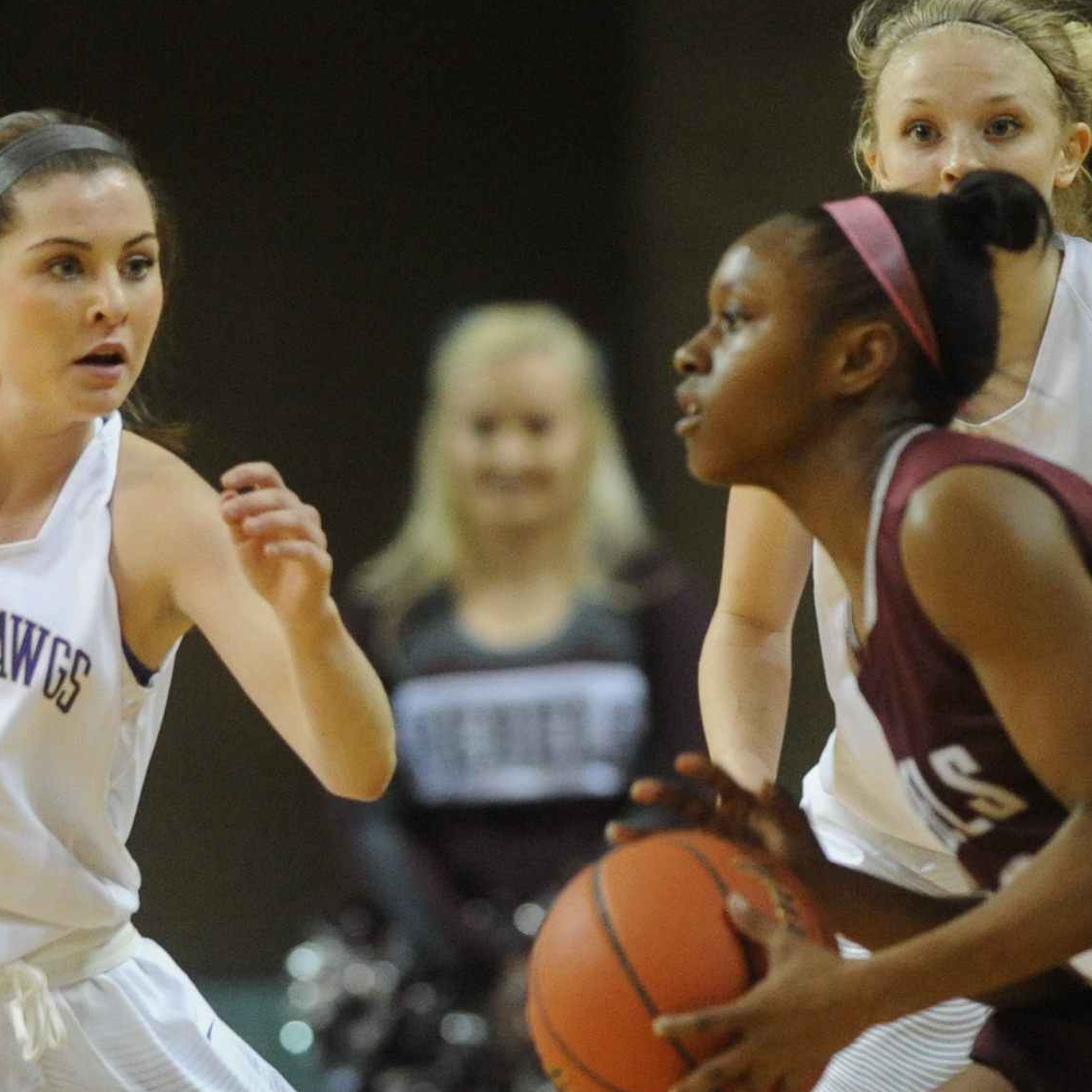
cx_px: 235
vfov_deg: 3.9
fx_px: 16061
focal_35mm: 450
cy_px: 555
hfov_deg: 3.9
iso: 3200
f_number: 3.2
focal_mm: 300
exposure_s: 1/1000
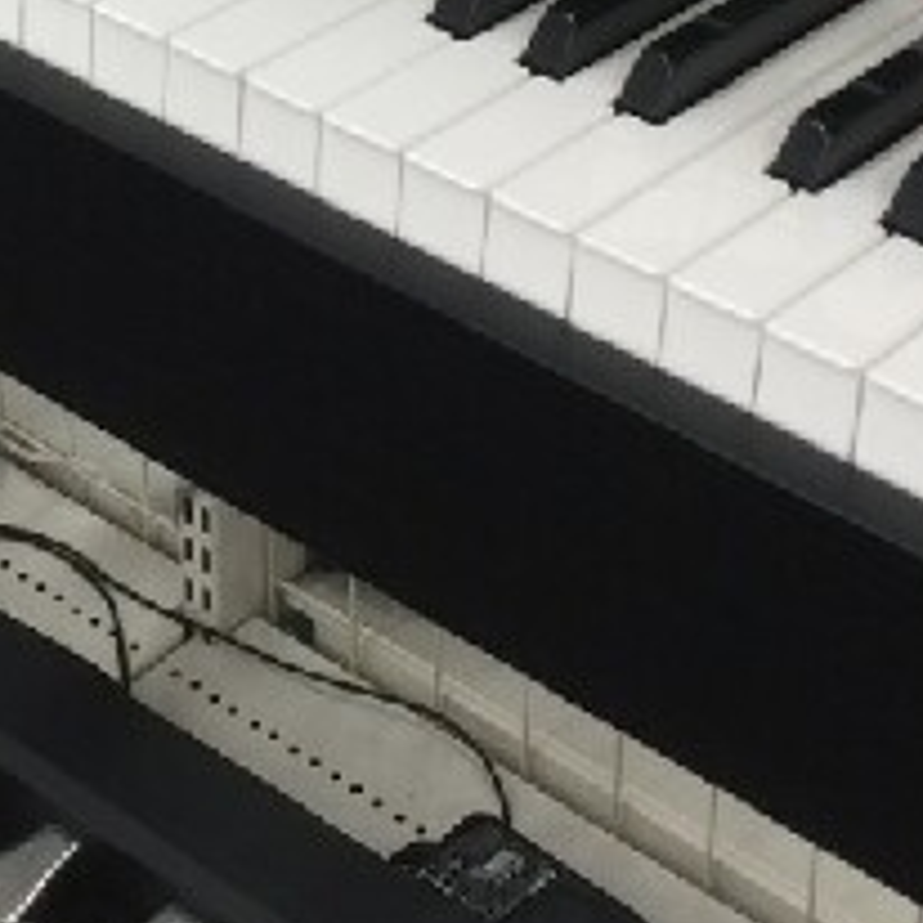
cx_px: 63
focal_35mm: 112
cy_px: -43
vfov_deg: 15.2
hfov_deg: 15.3
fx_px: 3379
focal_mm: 4.15
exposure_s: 1/30
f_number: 2.2
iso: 40
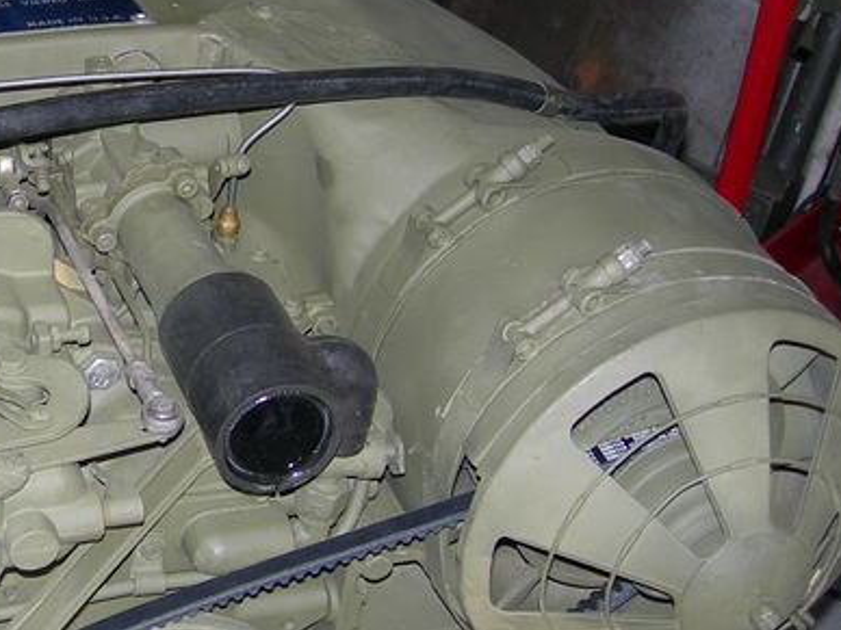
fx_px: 2259
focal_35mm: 93
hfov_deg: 20.0
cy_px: 224
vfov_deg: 15.9
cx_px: -108
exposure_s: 1/60.1
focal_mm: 7.8
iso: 50
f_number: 2.8
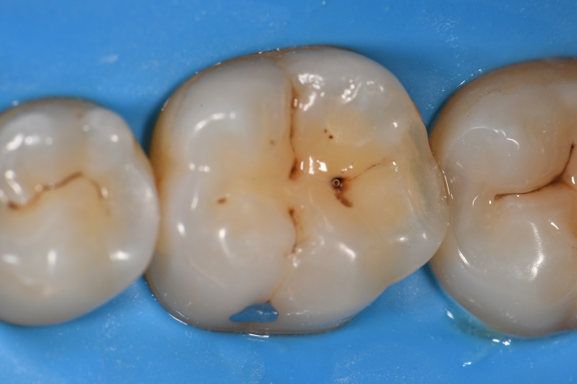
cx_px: 288
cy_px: 192
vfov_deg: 8.7
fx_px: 2515
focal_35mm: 157
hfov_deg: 13.1
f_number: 32
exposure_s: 1/160
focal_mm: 105
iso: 200
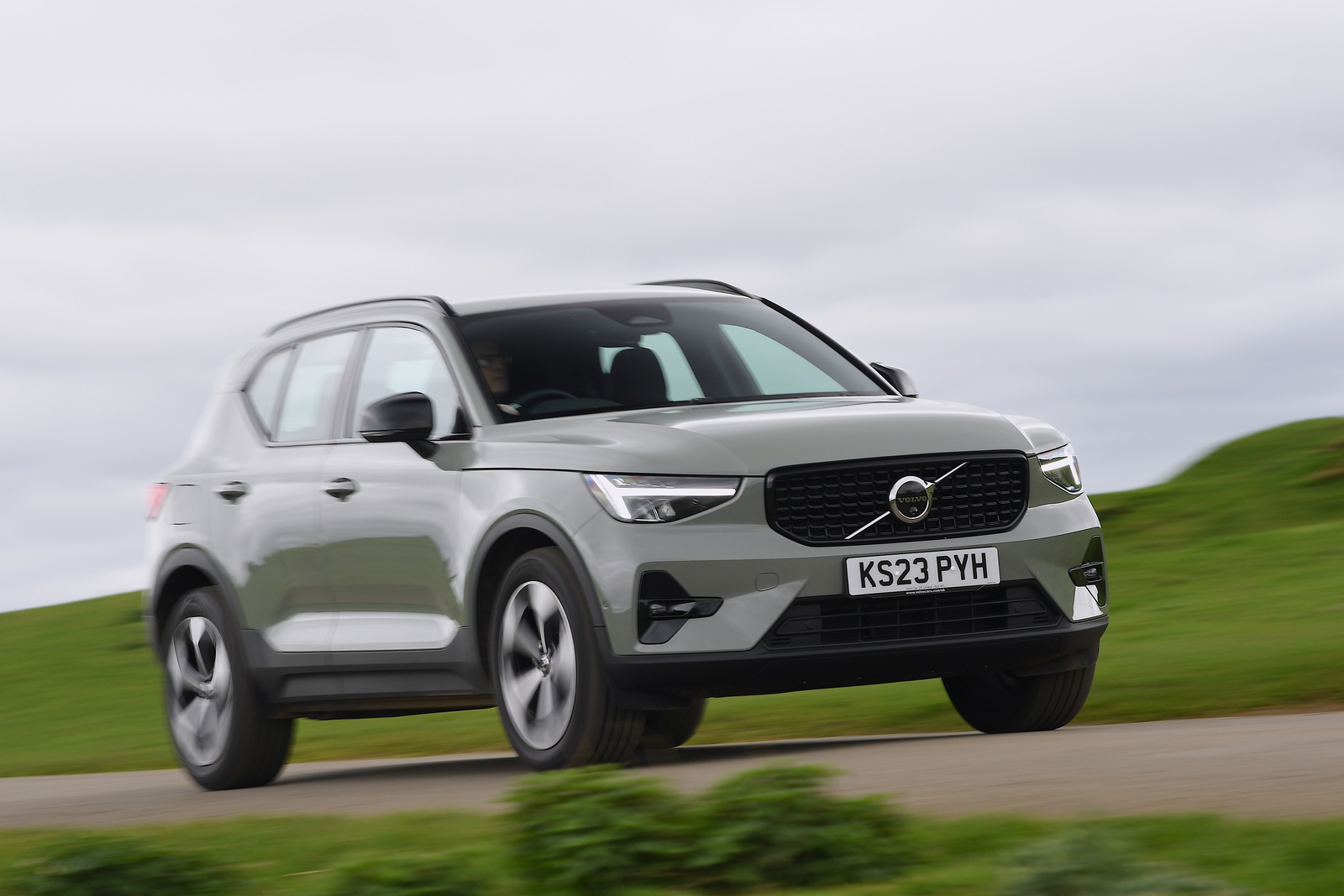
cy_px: 448
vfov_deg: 9.2
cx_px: 672
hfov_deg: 13.7
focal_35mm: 150
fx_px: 5600
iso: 250
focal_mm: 100
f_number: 7.1
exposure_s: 1/80
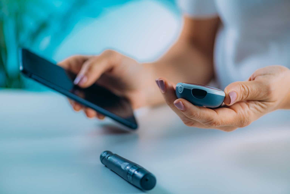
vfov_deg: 13.0
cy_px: 97
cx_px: 145
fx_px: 846
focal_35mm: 105
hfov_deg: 19.5
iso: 64
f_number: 4.5
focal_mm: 105
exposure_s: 1/200
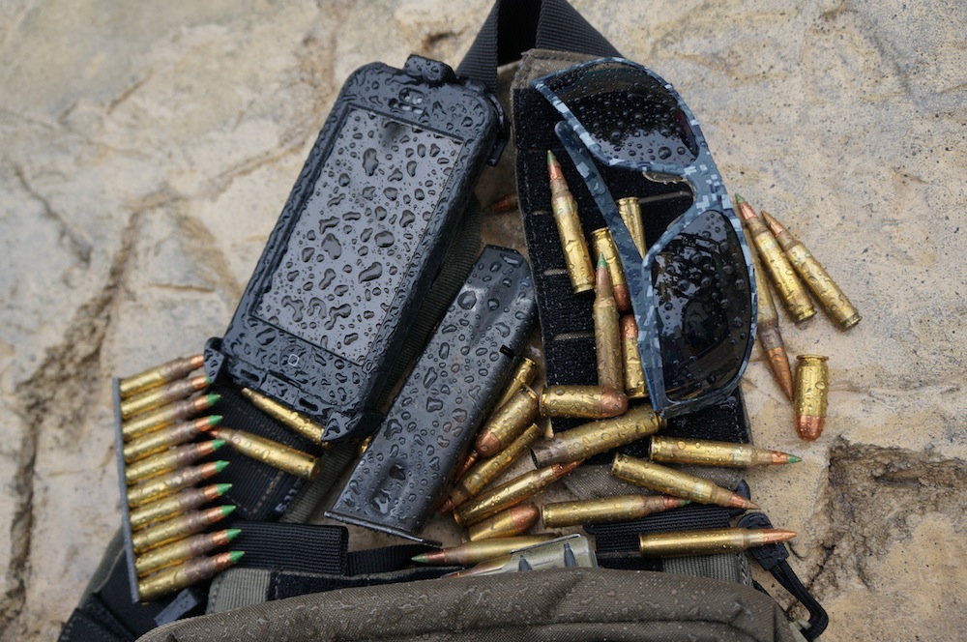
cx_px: 484
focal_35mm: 27
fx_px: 724
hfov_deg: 67.4
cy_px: 321
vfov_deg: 47.8
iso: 160
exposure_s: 1/160
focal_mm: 18
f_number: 4
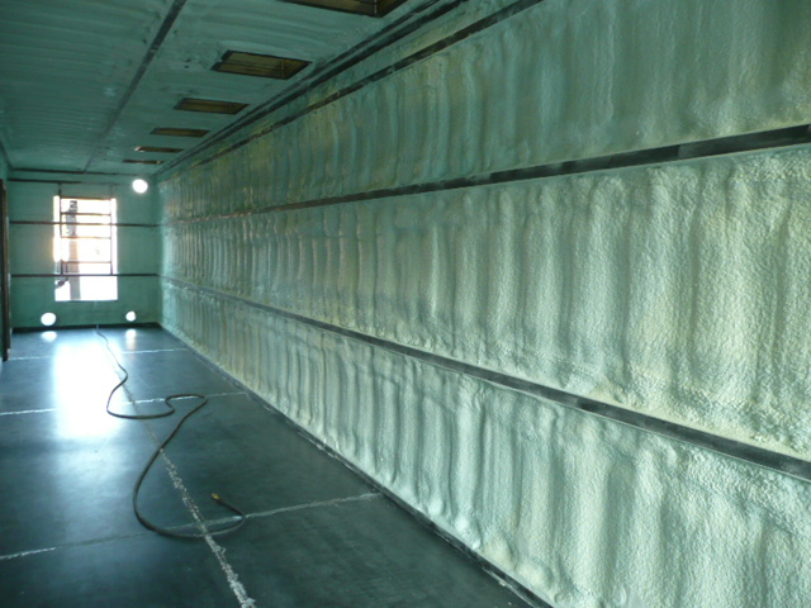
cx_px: 406
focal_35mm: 28
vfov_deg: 49.7
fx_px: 656
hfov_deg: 63.4
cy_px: 304
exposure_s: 1/15
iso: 200
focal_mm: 4.6
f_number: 3.3
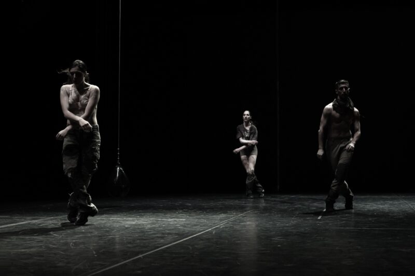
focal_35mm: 49
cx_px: 208
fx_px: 564
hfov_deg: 40.4
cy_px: 138
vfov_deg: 27.5
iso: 6400
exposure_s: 1/320
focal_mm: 49
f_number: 6.3
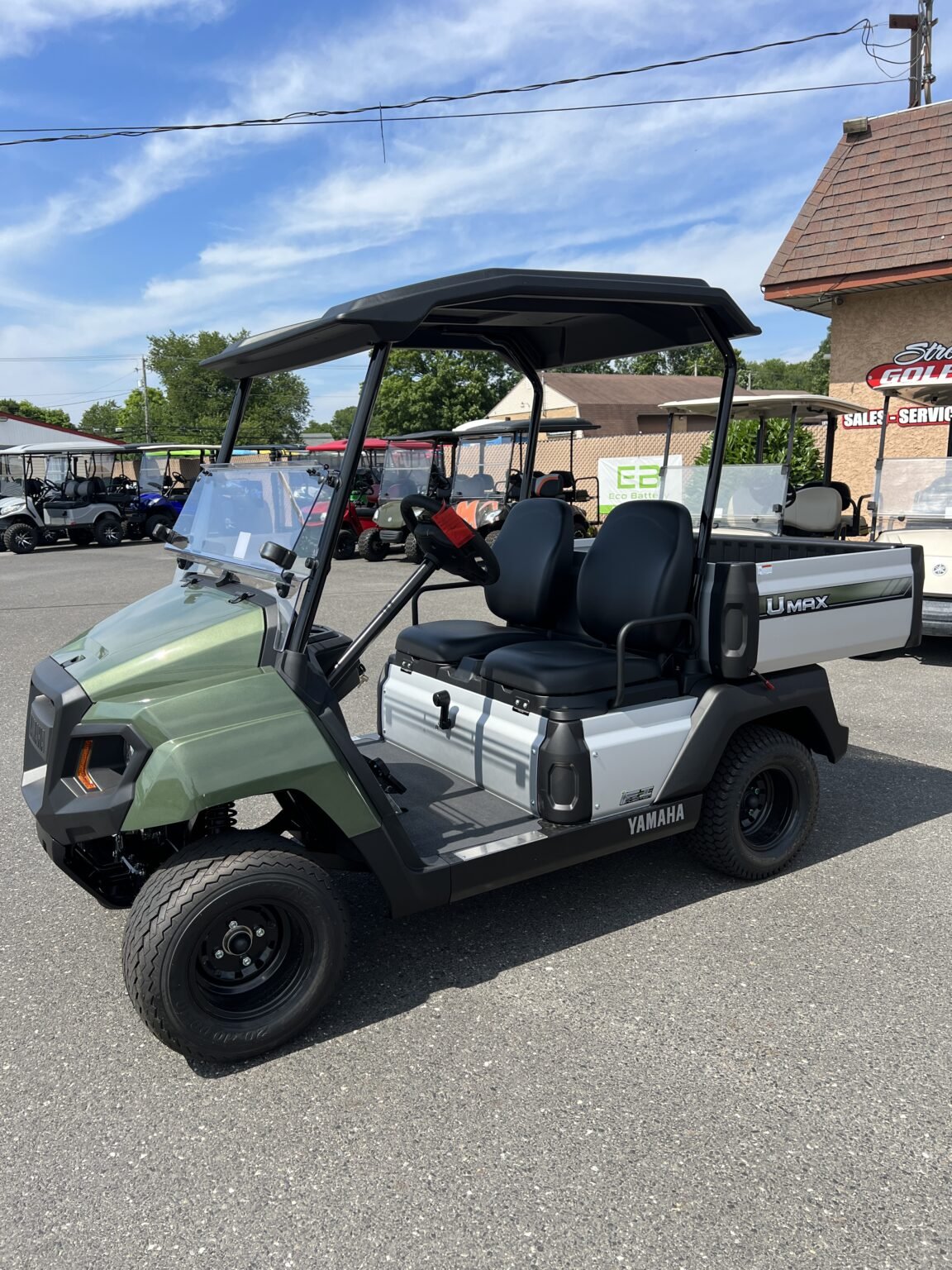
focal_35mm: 26
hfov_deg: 53.1
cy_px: 635
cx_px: 476
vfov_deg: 67.3
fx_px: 953
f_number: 1.5
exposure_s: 1/3460
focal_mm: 5.7
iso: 50
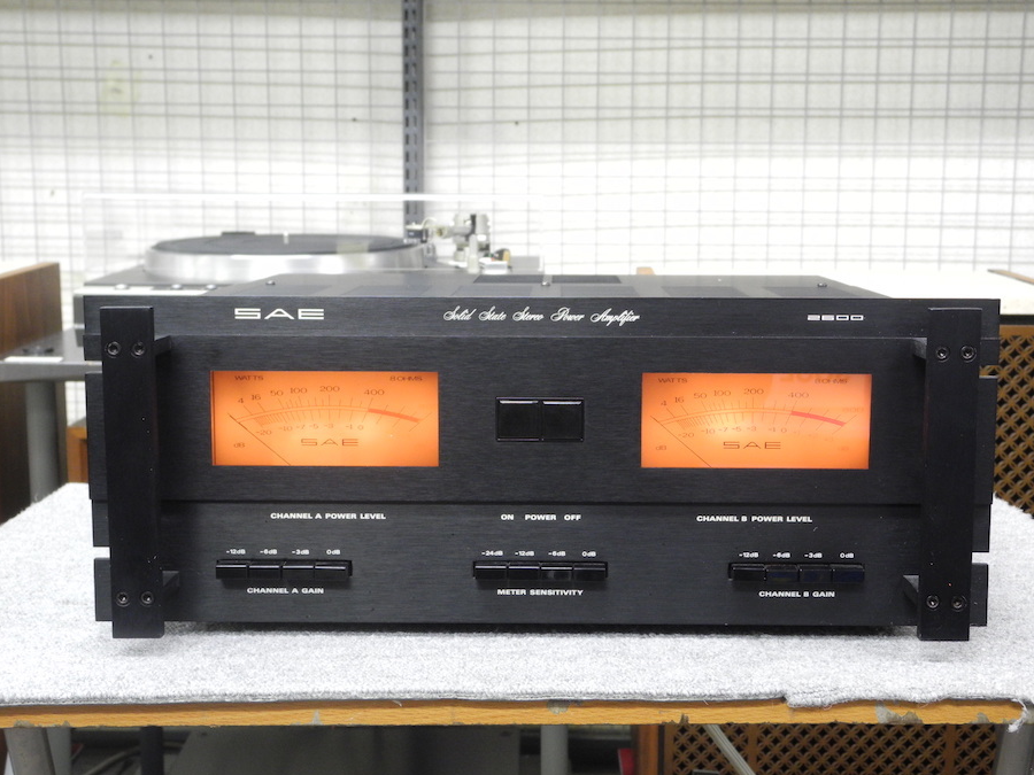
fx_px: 1434
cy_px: 377
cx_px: 547
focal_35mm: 48
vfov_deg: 30.3
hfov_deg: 39.6
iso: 400
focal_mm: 9.7
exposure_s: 1/14.6
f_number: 3.2
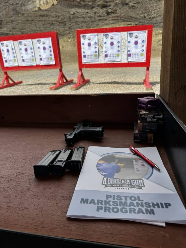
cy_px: 124
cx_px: 93
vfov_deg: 71.6
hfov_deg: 56.8
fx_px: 172
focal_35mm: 24
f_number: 1.78
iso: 80
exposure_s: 1/3096
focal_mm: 6.76
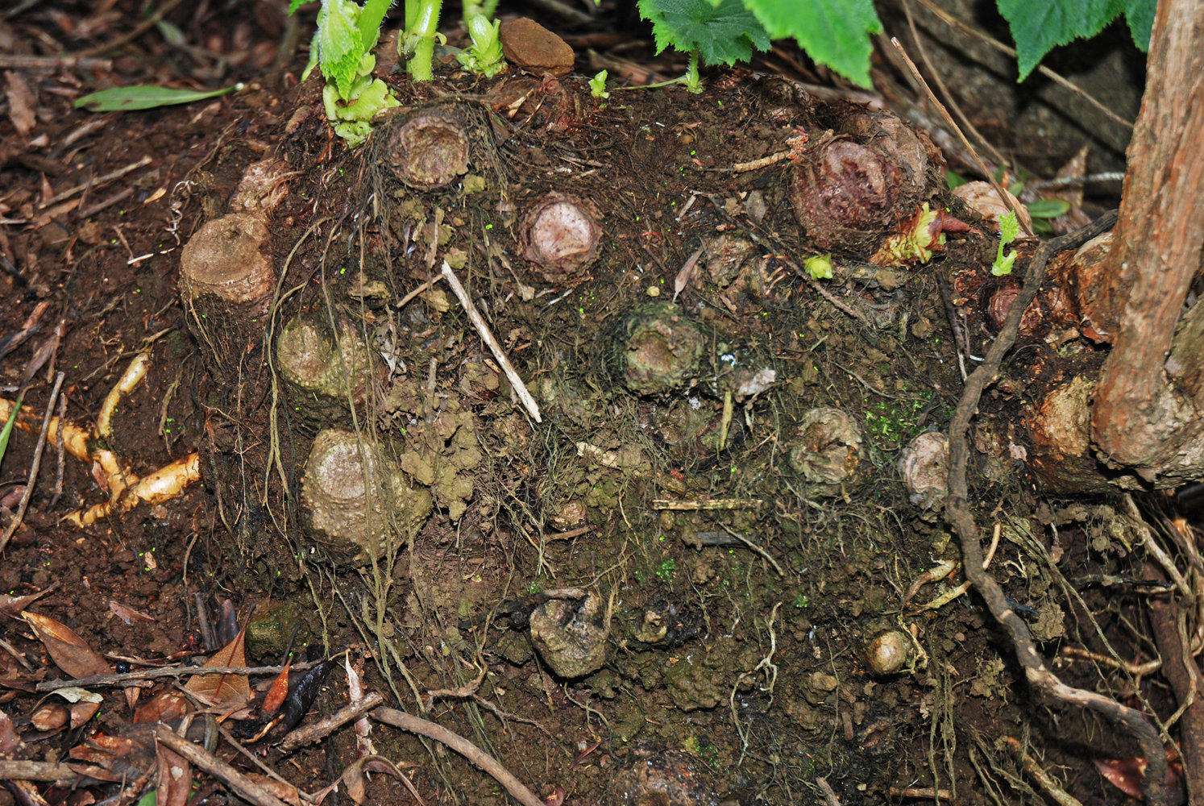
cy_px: 403
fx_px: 2009
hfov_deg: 33.4
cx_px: 602
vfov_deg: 22.7
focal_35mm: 60
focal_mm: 40
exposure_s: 1/60
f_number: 4.5
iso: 200
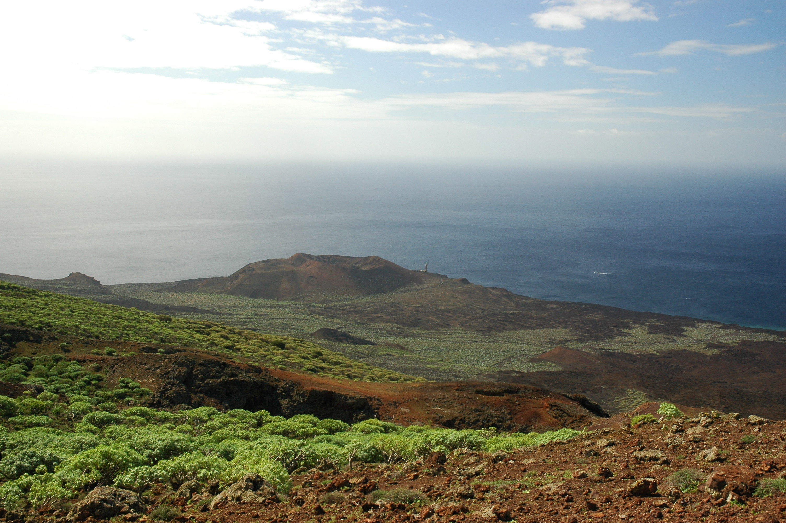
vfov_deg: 35.4
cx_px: 393
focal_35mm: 38
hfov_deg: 51.3
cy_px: 262
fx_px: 818
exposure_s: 1/160
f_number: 9
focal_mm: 25
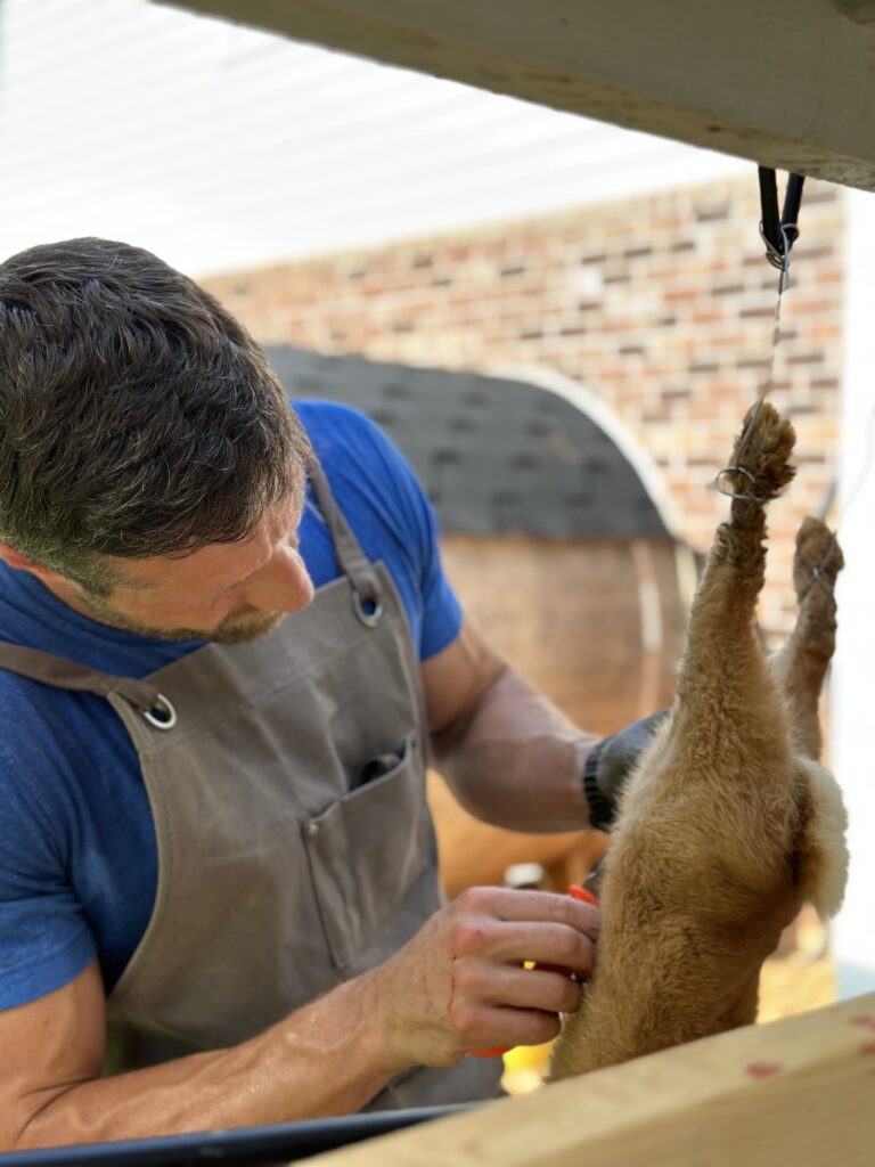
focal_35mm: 48
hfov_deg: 30.3
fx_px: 1618
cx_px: 438
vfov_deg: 39.7
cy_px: 584
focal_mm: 6.86
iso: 80
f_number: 1.78
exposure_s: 1/295
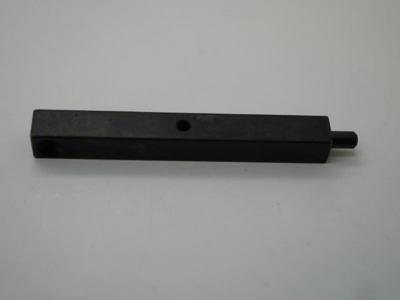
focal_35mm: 60
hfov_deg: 32.2
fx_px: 694
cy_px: 150
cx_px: 200
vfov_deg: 24.4
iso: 200
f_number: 3.2
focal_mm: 30
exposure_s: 1/125
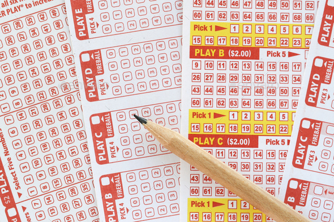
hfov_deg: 33.4
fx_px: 556
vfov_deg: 22.6
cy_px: 111
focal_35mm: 60
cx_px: 167
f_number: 7.1
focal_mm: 40
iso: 200
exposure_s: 1/200
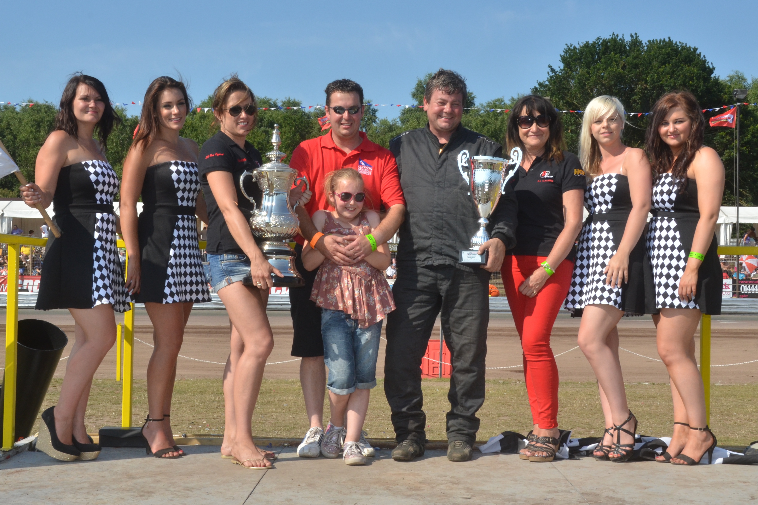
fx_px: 968
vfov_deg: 29.2
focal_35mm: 46
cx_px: 372
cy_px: 254
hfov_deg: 42.7
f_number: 16
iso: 400
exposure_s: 1/250
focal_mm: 28
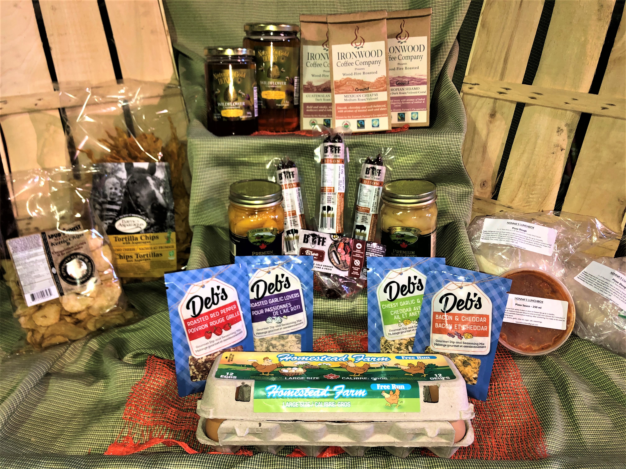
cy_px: 234
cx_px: 313
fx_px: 506
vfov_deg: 49.7
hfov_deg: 63.4
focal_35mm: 28
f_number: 1.8
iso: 50
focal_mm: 3.99
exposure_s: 1/15
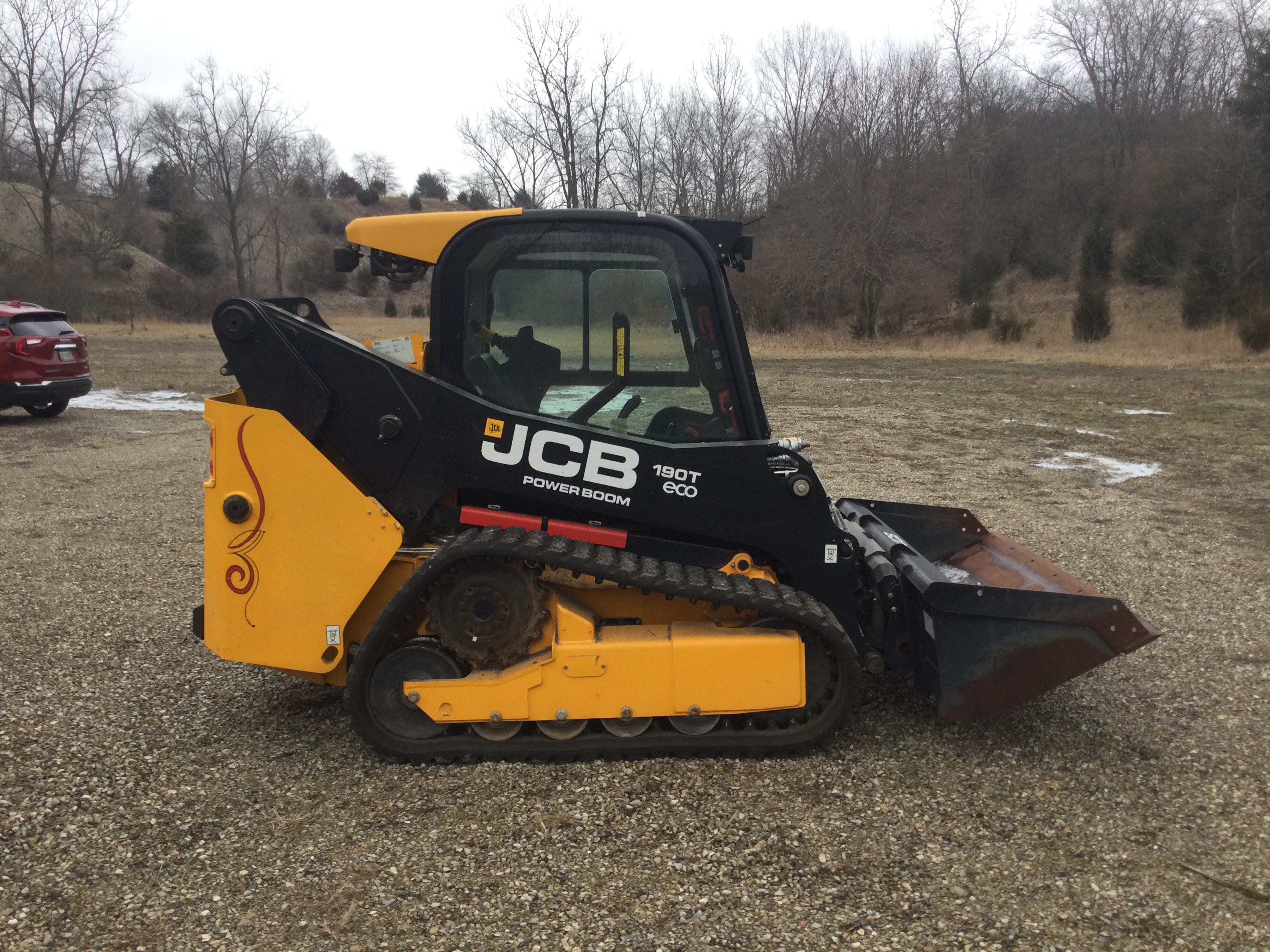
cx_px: 635
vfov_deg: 45.4
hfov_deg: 58.4
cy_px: 476
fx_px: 1137
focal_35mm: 31
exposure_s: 1/187
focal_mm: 3.3
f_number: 2.4
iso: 25
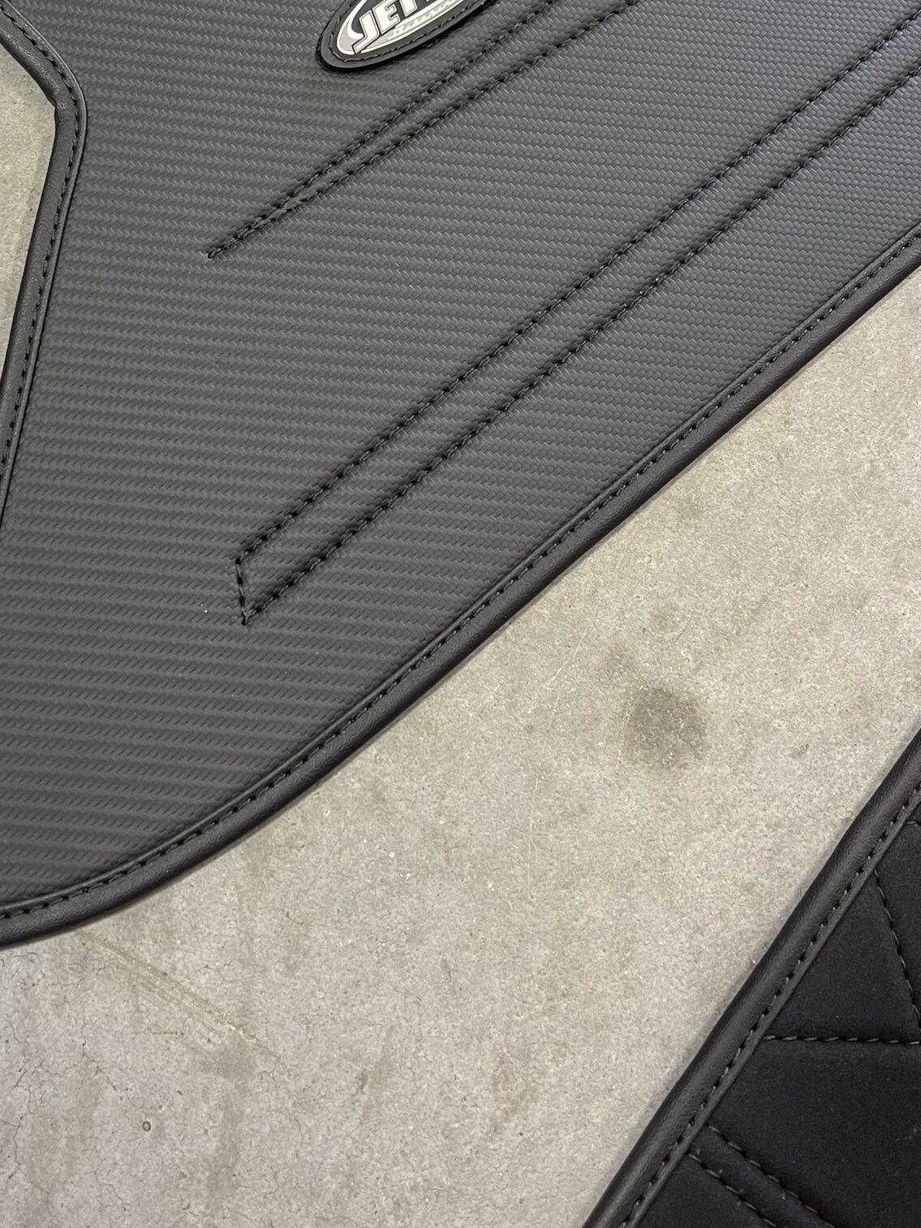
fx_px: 1561
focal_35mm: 44
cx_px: 331
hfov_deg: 32.7
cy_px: 313
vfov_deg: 41.7
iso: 100
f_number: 1.6
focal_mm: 5.1
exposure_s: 1/60
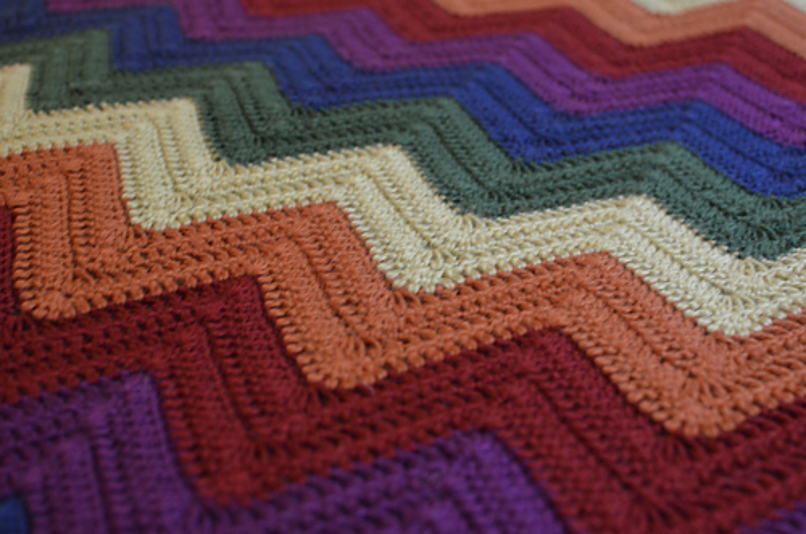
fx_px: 1173
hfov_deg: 37.9
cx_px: 403
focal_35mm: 52
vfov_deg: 25.6
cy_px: 267
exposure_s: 1/30
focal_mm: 35
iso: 1800
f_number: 2.8
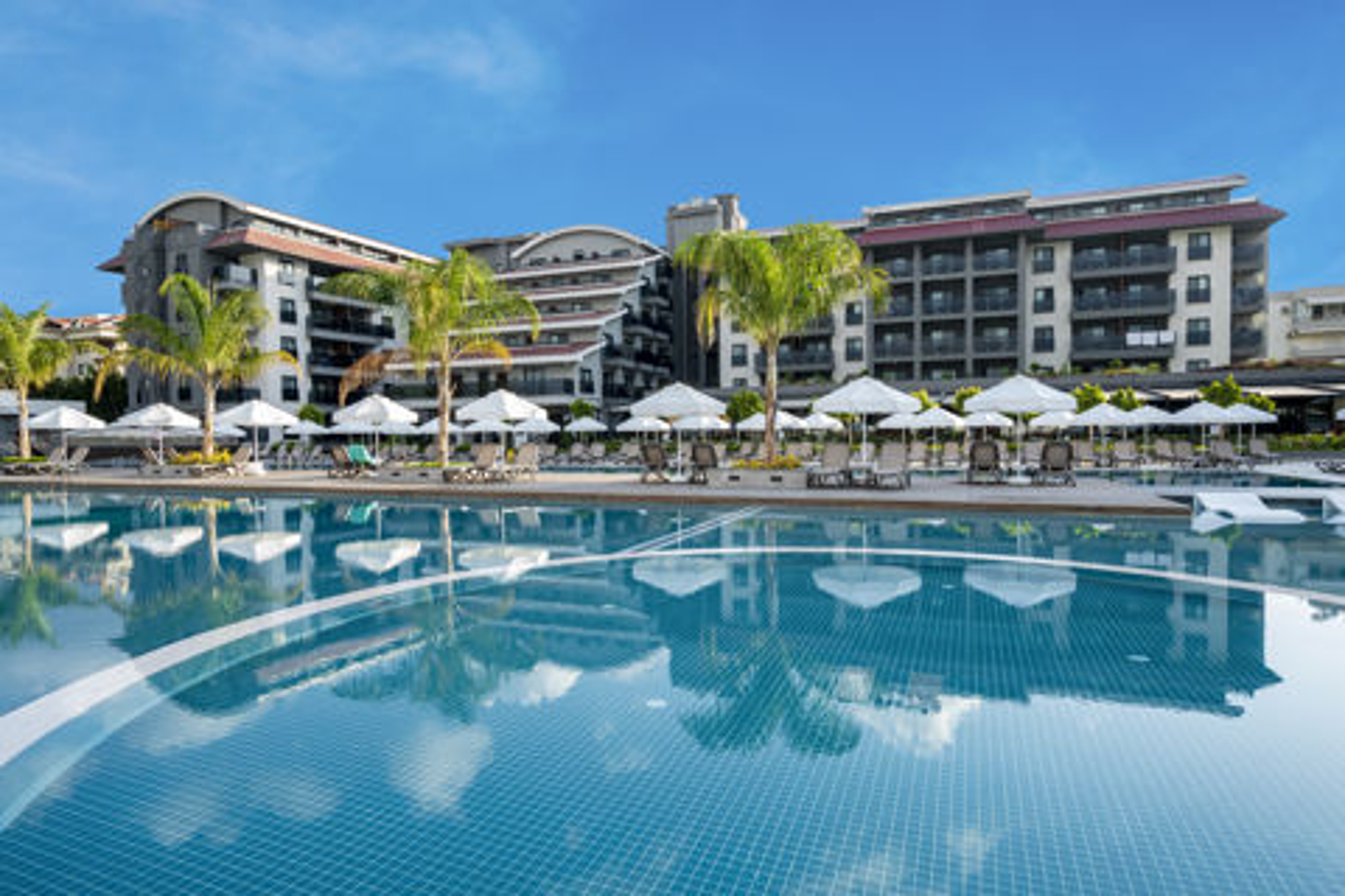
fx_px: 747
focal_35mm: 20
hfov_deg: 84.0
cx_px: 672
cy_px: 448
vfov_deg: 61.9
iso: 320
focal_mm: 20
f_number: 11
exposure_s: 1/50
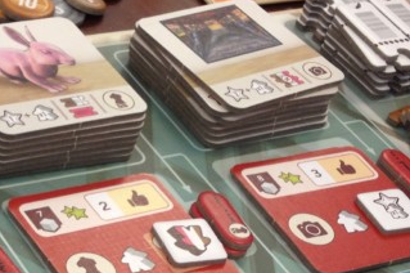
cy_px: 305
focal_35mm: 117
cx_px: 81
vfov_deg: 11.5
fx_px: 1331
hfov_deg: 17.4
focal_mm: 4.28
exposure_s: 1/30
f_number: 2.4
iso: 50
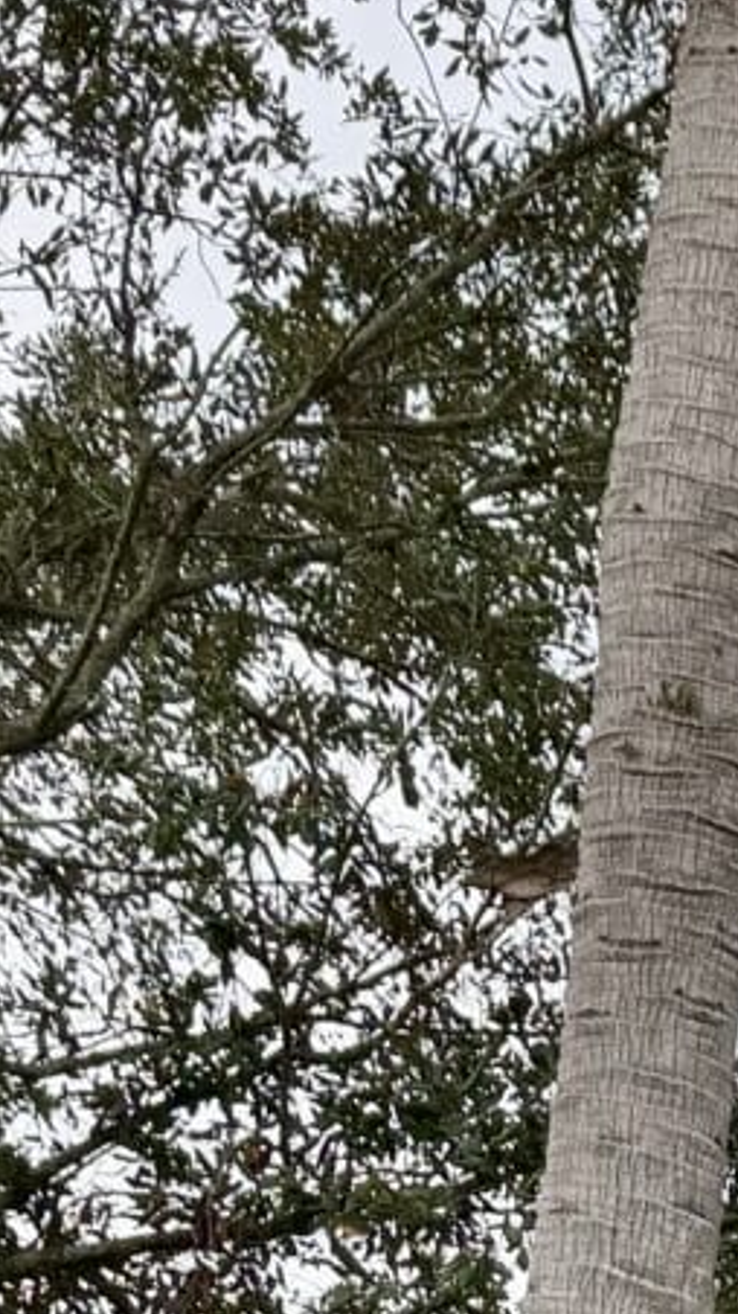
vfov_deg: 17.1
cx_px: 1900
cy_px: 2076
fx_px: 3864
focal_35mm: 111
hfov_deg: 9.4
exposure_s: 1/633
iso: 80
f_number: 1.78
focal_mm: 6.86
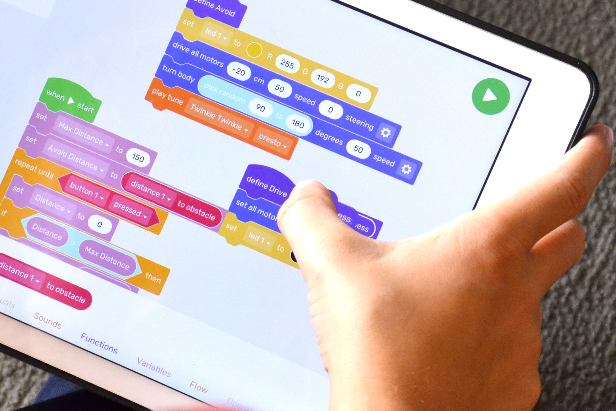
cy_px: 169
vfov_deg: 7.3
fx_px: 3197
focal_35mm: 187
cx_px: 183
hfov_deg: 11.0
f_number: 10
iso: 1600
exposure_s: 1/160
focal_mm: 75
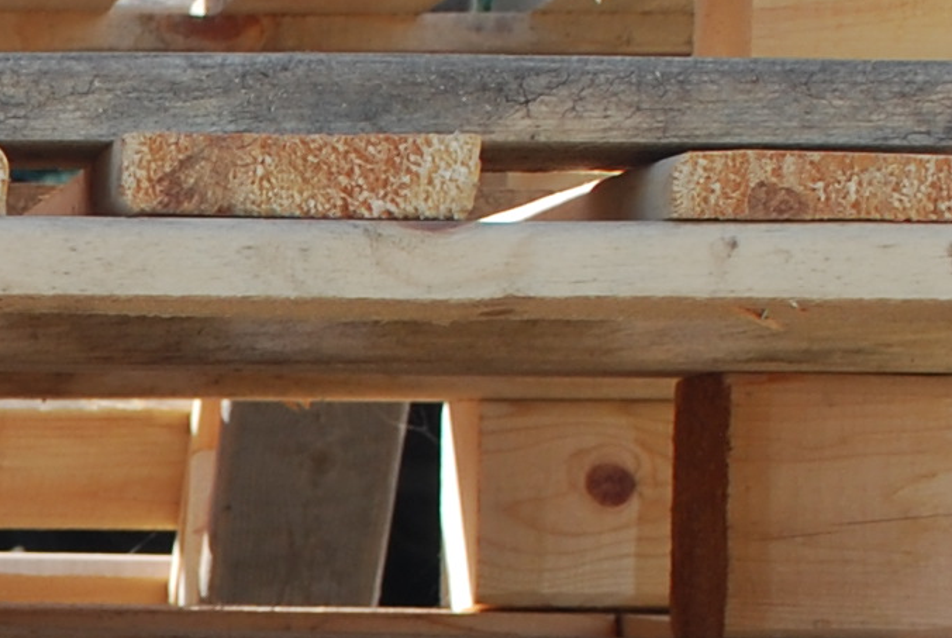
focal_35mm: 189
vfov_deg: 7.2
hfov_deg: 10.5
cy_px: 815
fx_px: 5006
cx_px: -510
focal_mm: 22
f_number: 6.3
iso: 100
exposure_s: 1/160
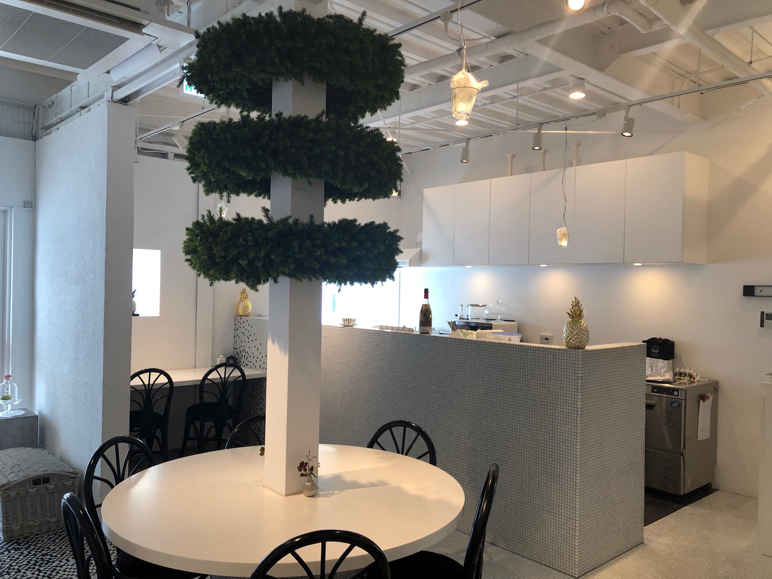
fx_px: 624
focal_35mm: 28
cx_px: 386
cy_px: 290
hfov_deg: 63.4
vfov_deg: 49.7
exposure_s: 1/30
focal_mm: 3.99
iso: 32
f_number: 1.8
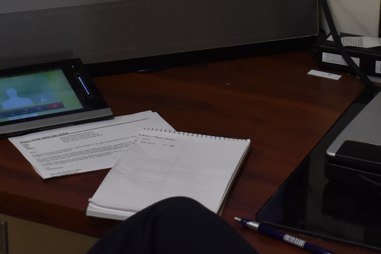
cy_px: -89
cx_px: 218
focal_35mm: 116
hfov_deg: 17.6
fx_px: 1228
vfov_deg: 11.5
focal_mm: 28
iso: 800
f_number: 4.2
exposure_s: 1/125
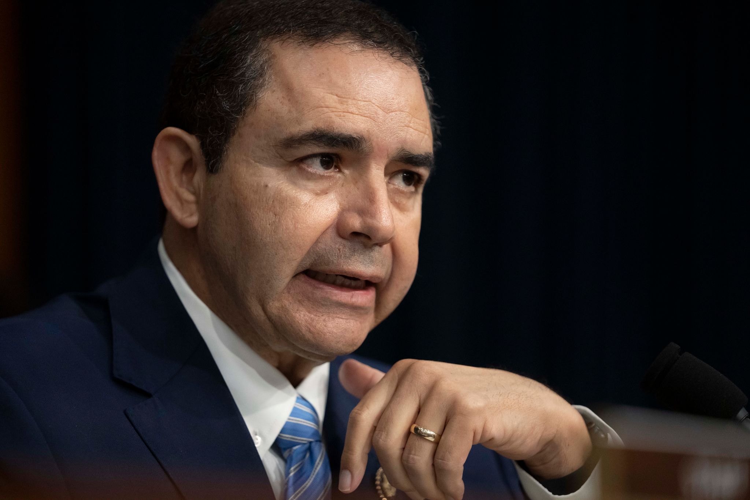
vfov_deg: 6.9
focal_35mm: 200
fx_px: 4166
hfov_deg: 10.3
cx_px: 375
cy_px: 250
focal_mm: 200
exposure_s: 1/500
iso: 5000
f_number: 2.8
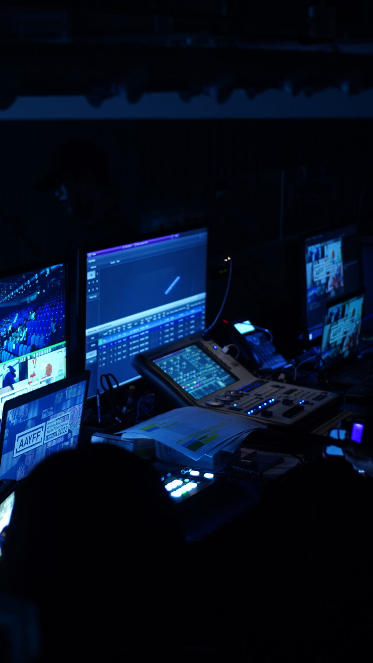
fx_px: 1231
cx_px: 97
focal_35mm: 70
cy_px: 305
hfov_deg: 17.1
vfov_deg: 30.1
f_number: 2.8
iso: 1000
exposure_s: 1/60
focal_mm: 40
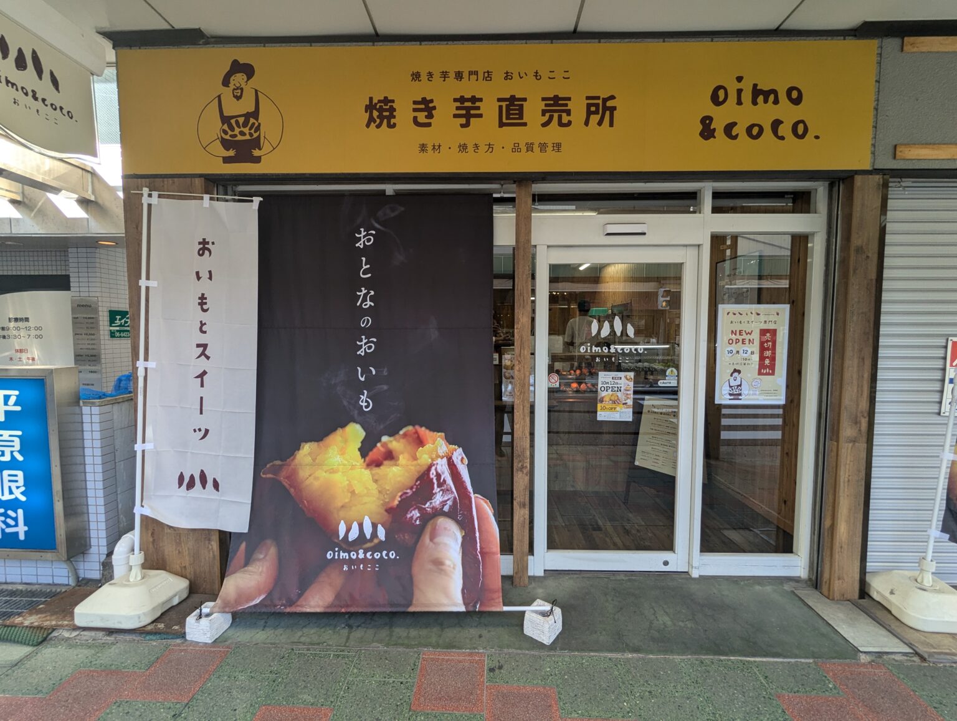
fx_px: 443
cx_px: 478
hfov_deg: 94.4
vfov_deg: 78.3
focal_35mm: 16
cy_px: 360
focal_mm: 2.35
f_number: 2.2
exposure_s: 1/163
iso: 47
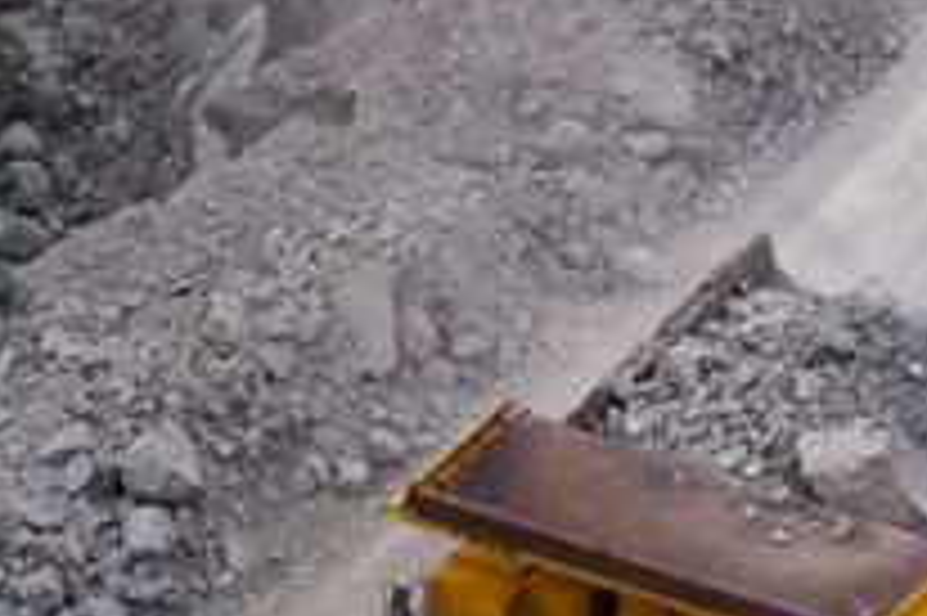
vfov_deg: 1.7
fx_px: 21098
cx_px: -405
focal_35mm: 820
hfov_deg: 2.5
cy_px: 614
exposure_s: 1/40
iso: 400
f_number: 8
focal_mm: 110
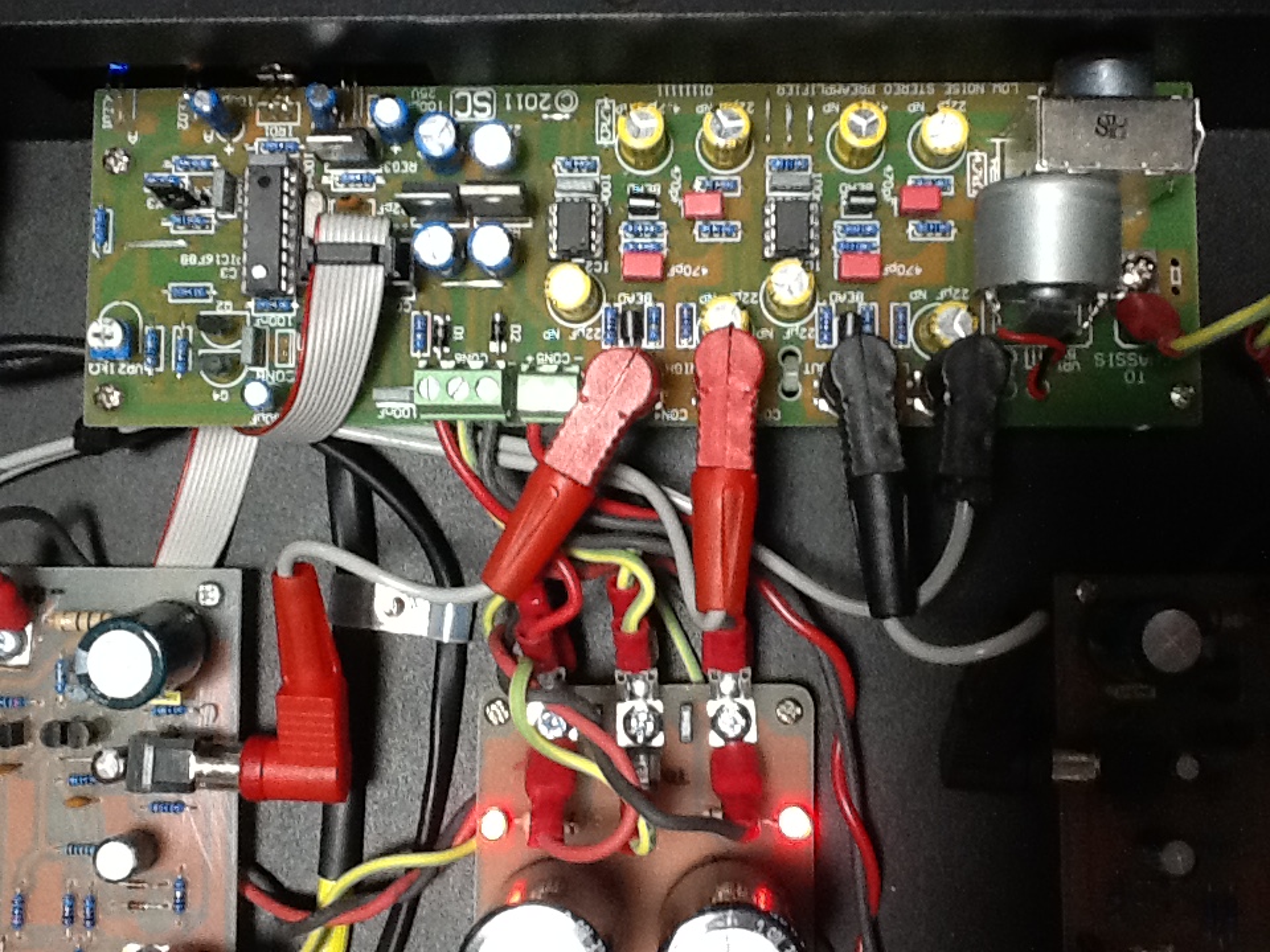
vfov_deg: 32.9
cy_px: 476
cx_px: 635
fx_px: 1614
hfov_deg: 42.9
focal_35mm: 44
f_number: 2.4
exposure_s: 1/33
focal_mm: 2.03
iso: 160
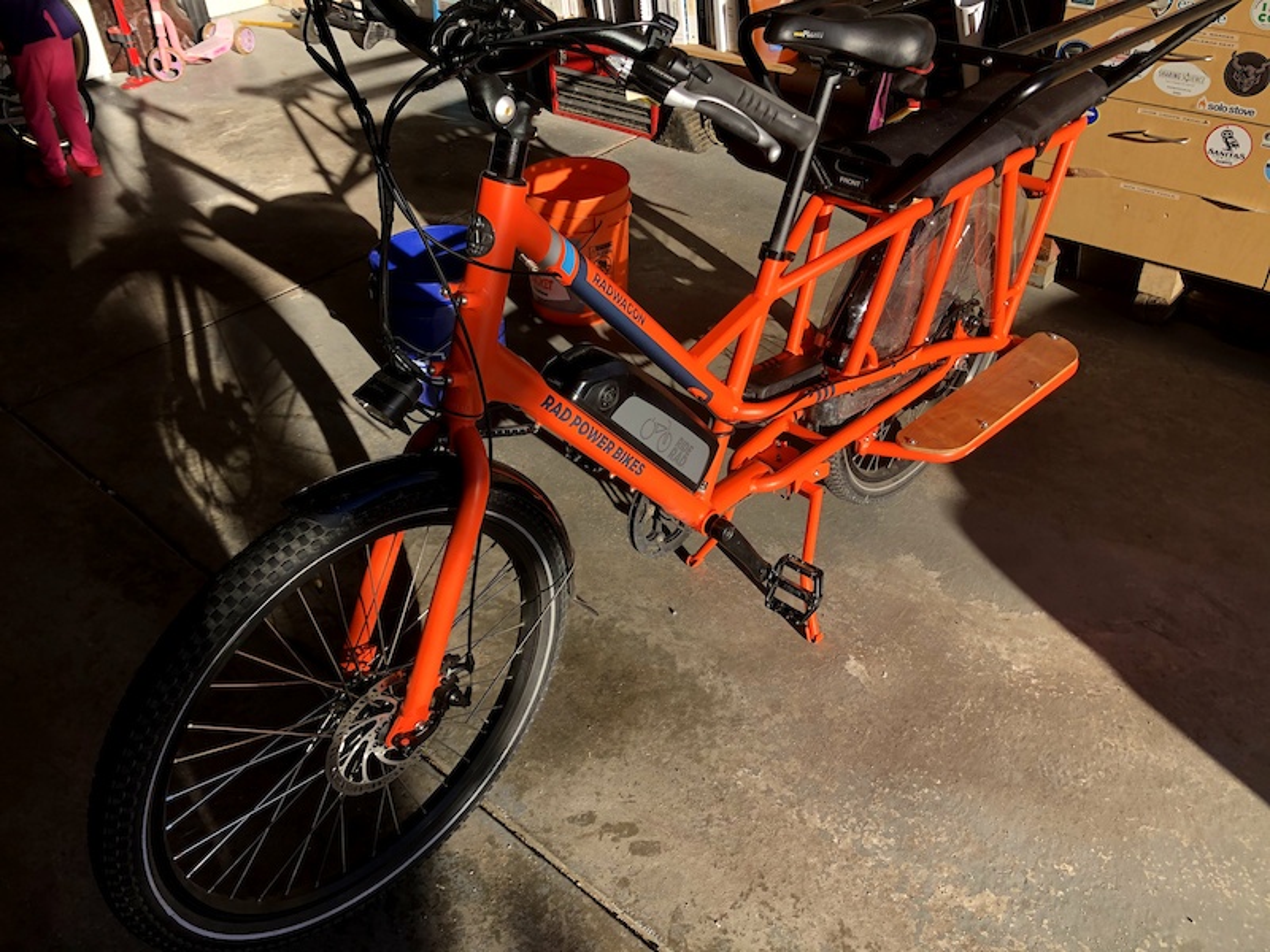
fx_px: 1027
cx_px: 635
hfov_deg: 63.4
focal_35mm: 28
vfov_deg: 49.7
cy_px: 476
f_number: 1.8
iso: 20
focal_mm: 3.99
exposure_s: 1/738
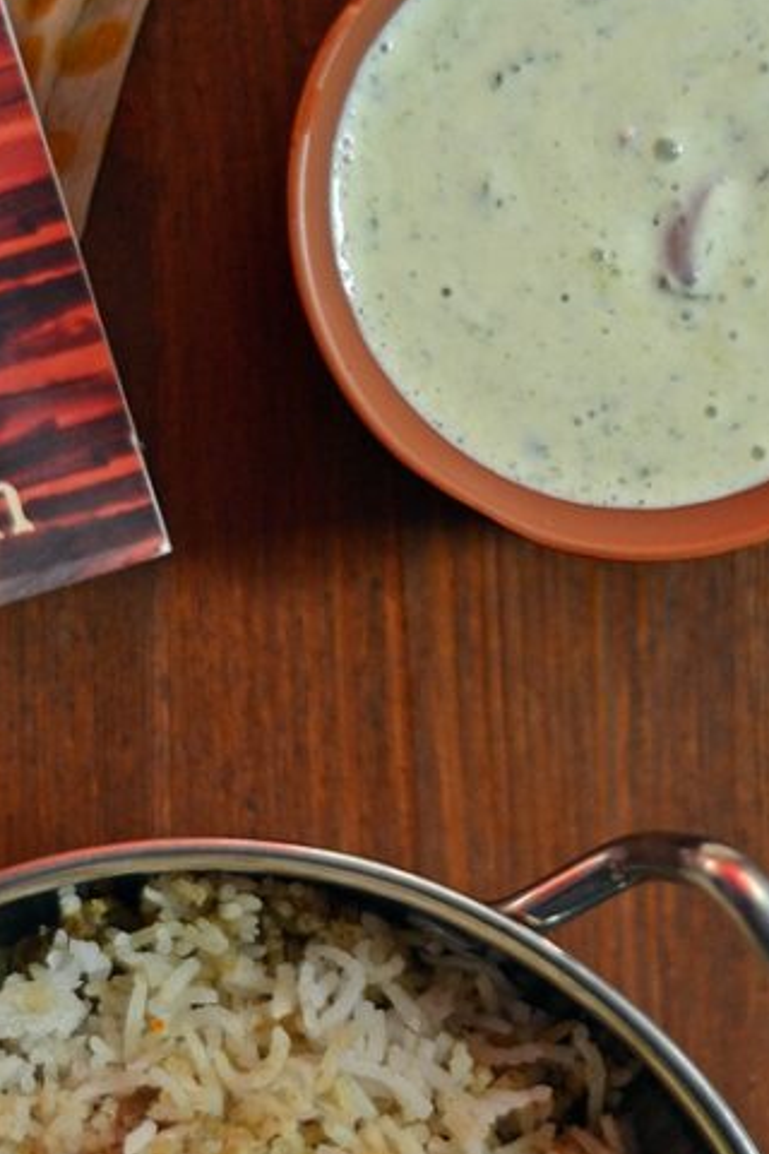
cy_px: 569
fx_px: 4133
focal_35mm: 129
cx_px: 601
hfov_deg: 10.6
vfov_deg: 15.9
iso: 450
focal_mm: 50
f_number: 1.8
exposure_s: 1/60
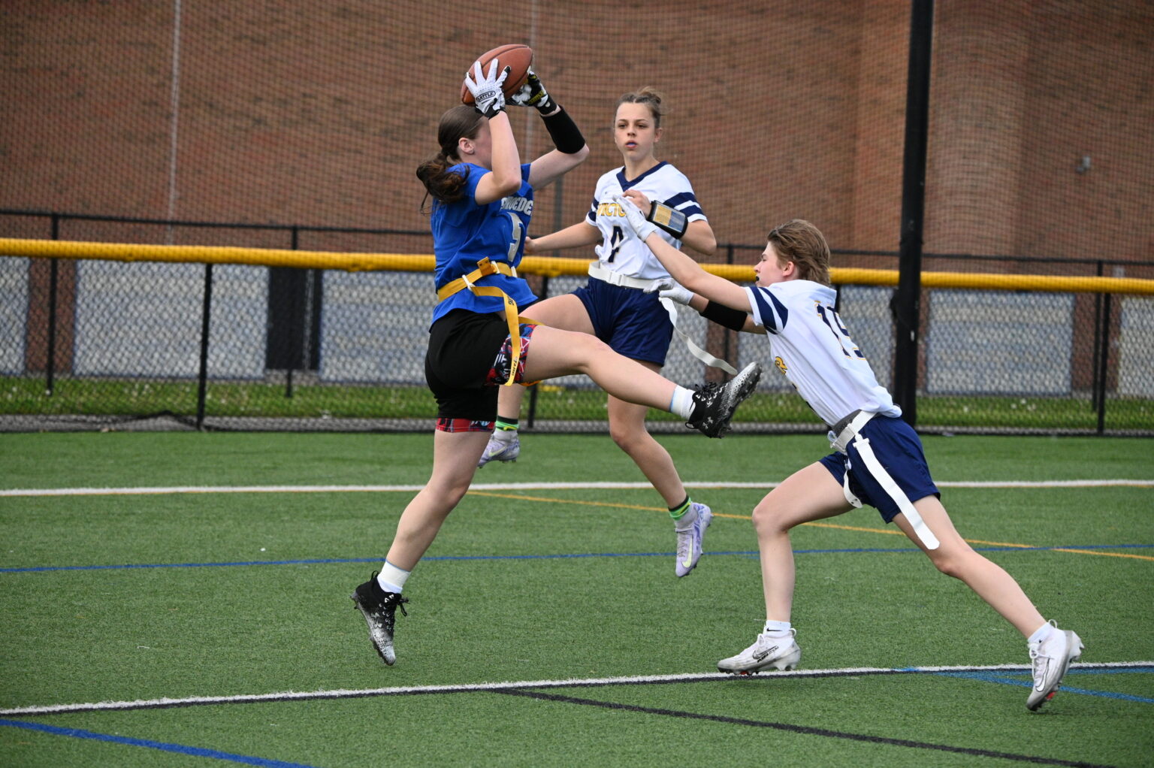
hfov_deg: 13.7
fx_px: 4805
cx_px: 577
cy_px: 384
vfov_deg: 9.1
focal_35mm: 150
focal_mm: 150
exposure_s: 1/8000
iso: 4000
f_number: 6.3
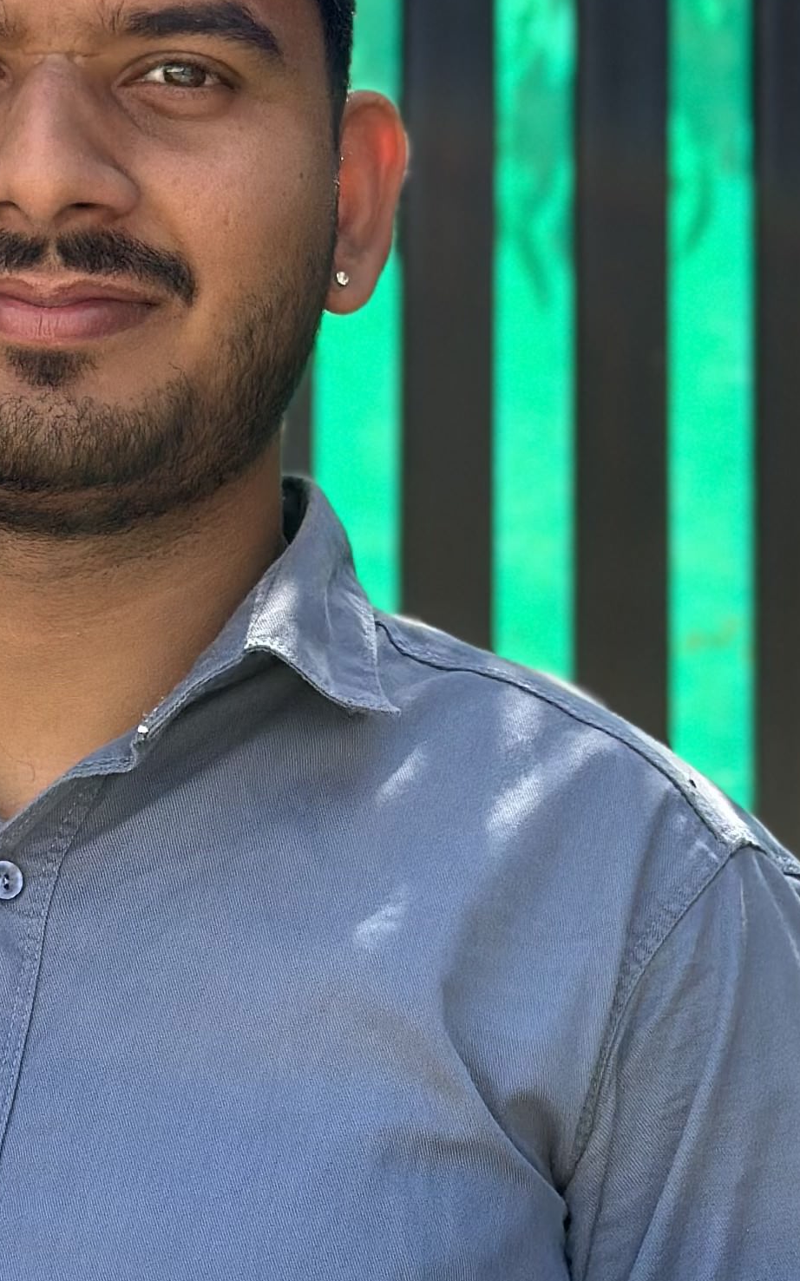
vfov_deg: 15.0
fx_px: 4851
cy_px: 669
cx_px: -29
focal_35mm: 139
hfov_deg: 9.4
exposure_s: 1/1145
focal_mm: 6.86
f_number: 1.78
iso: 80
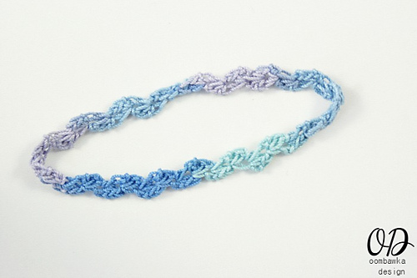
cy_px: 139
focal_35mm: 105
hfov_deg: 19.5
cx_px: 208
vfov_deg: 13.0
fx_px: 1216
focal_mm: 70
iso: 1600
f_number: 5.6
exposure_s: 1/160
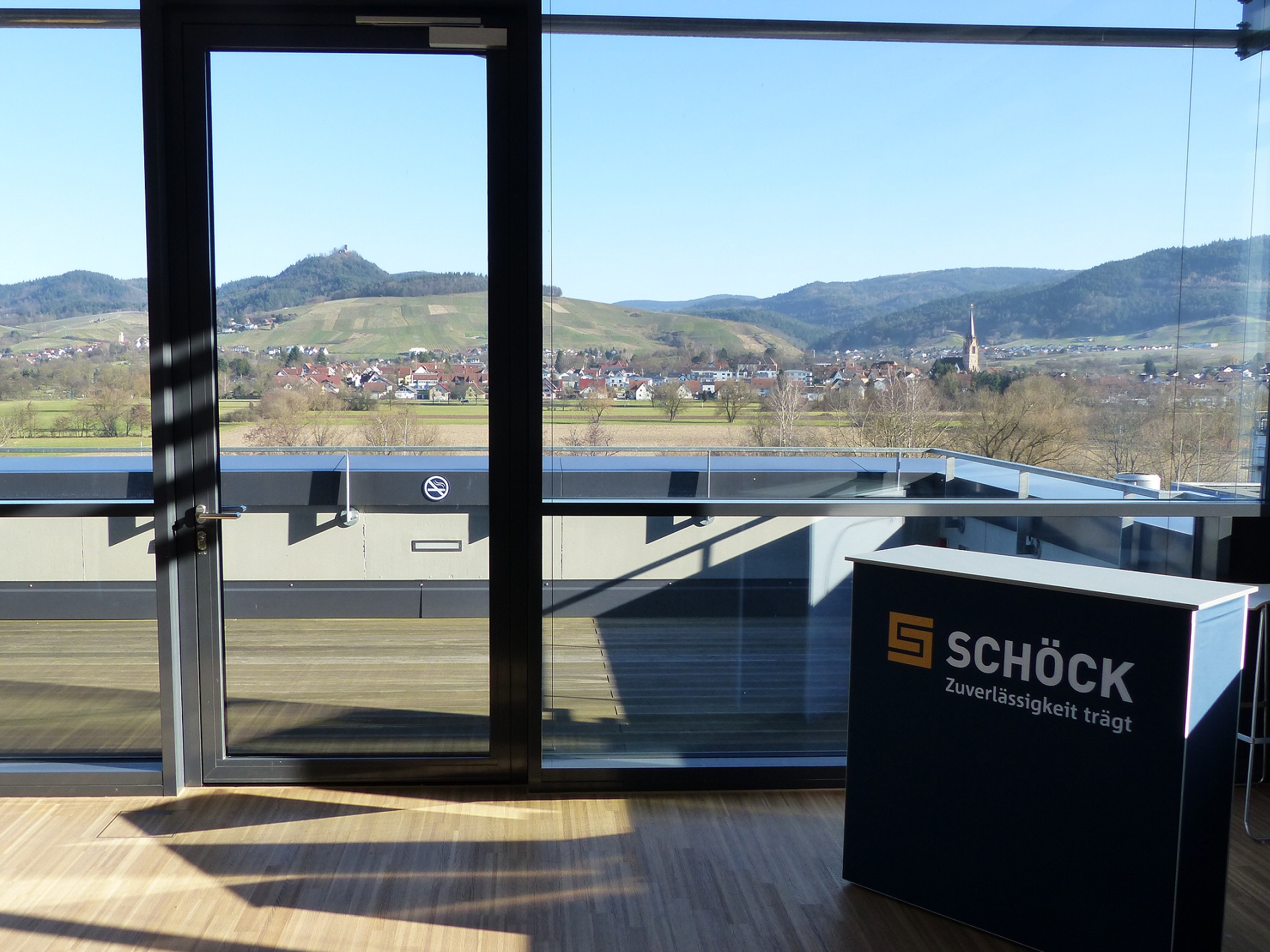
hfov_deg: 55.3
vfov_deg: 42.9
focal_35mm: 33
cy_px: 489
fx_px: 1211
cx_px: 618
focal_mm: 5.7
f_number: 4
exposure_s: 1/320
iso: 160
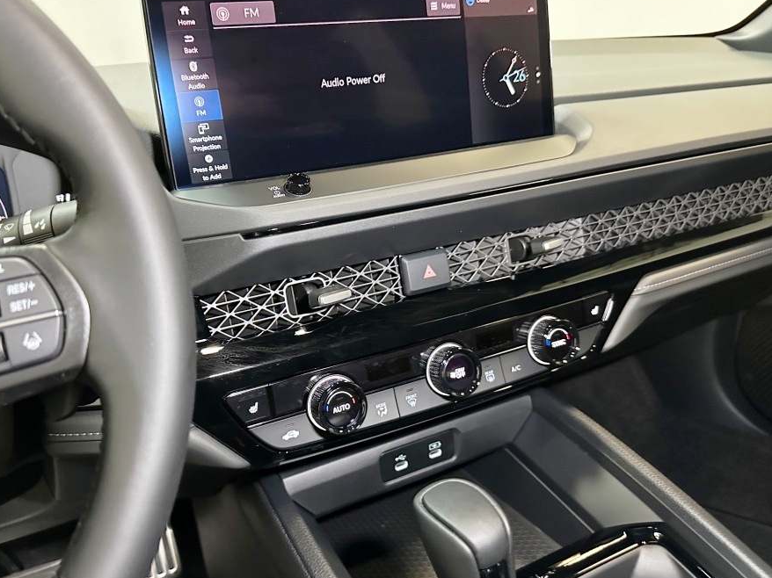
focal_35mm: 28
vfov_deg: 49.7
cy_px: 282
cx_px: 343
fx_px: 624
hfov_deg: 63.3
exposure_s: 1/30
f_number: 1.78
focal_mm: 6.86
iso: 800
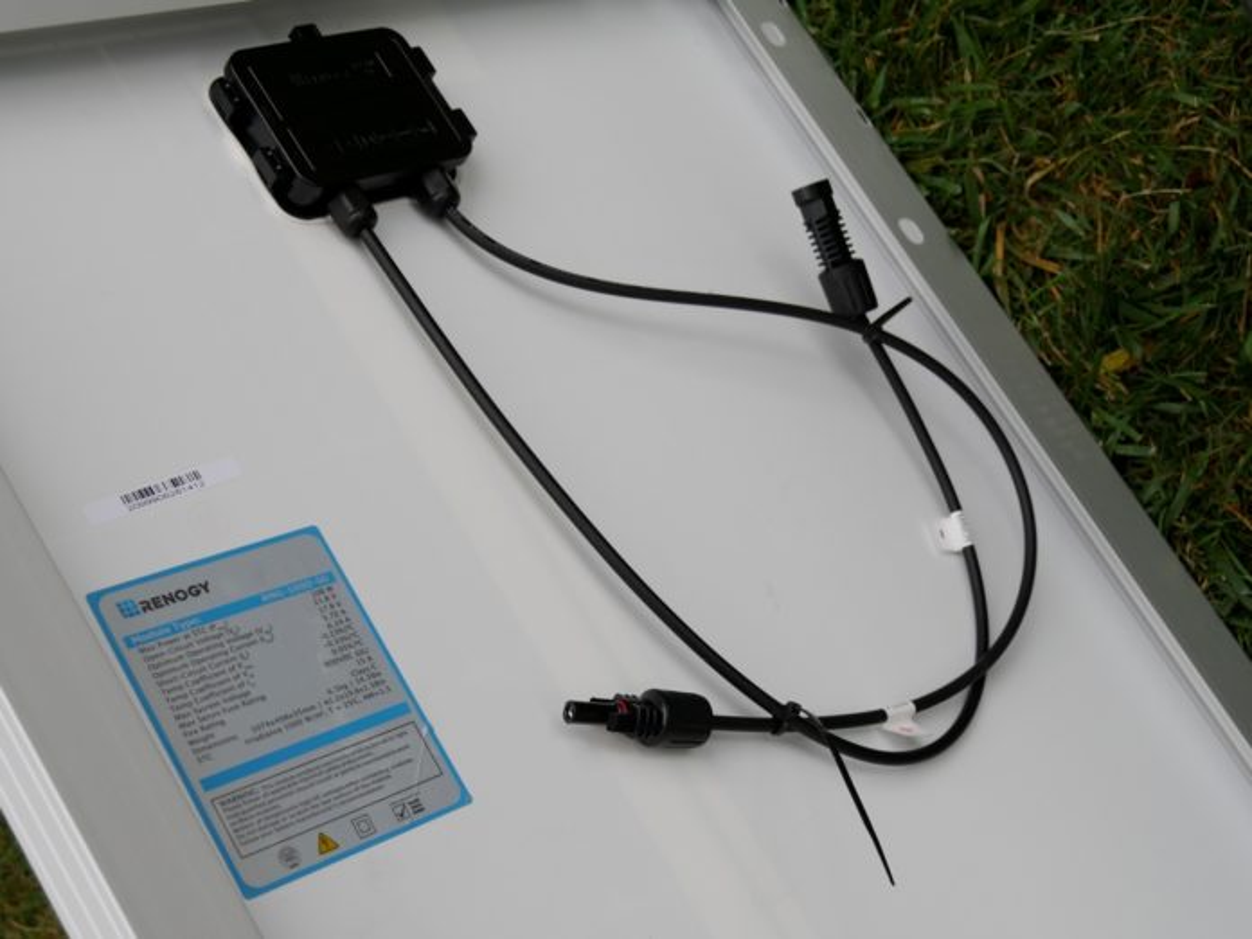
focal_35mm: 60
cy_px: 470
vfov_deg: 24.4
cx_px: 626
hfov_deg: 32.2
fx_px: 2170
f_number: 5.6
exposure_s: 1/200
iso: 200
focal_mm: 30
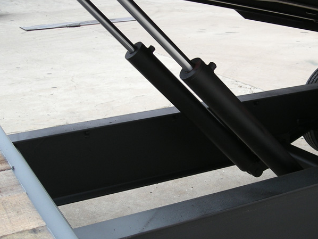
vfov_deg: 24.4
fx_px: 551
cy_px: 106
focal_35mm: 60
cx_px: 219
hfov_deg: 31.8
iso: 52
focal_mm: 5.7
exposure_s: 1/56.5
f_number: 2.8
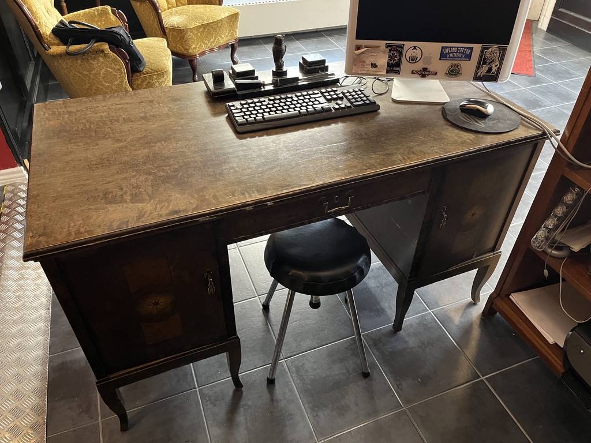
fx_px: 444
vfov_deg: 53.1
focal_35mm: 26
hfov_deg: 67.3
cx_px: 296
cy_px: 222
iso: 400
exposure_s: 1/33
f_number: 1.6
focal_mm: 5.1
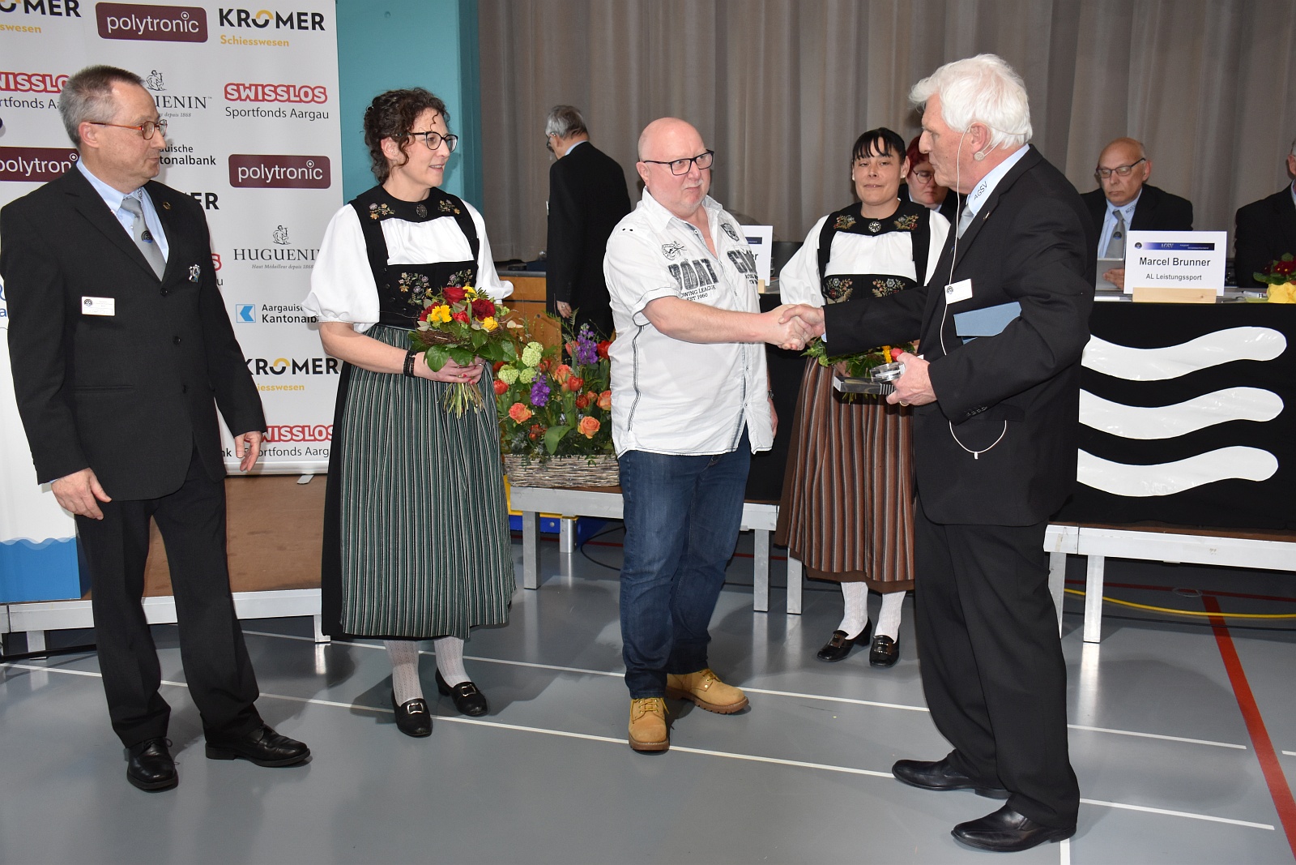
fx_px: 1350
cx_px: 648
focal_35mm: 38
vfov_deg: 35.5
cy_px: 432
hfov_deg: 51.3
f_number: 4
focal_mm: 25
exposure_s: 1/60
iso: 900
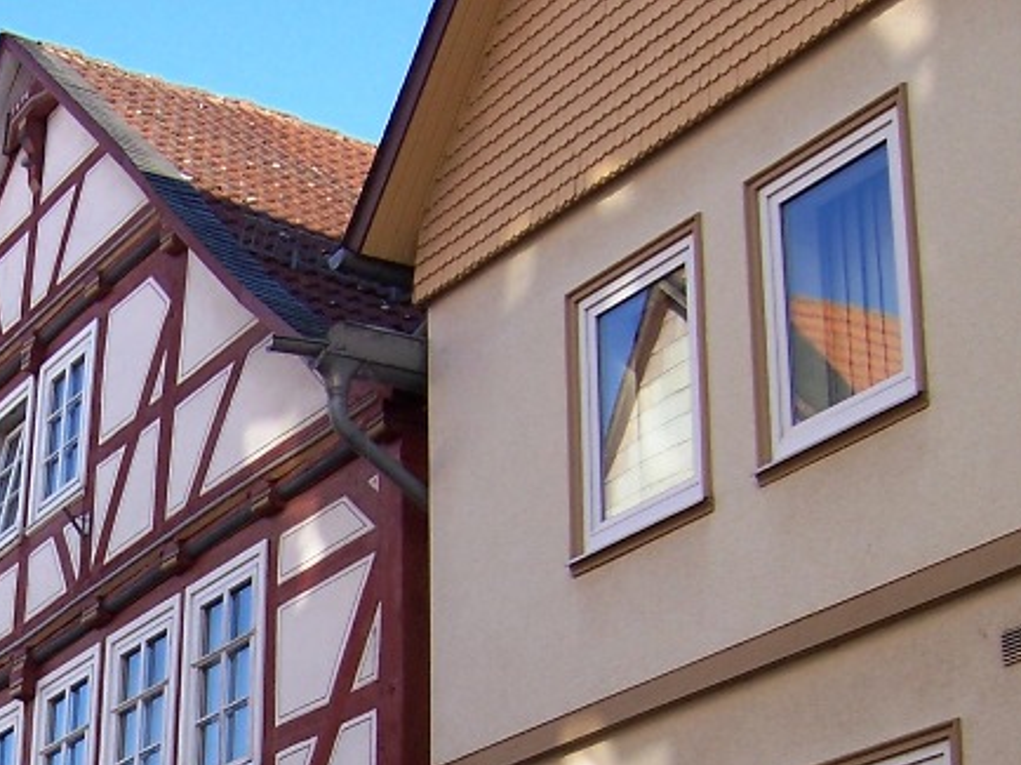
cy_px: 902
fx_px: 2506
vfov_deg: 16.7
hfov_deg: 21.9
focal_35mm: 85
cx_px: -75
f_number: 3
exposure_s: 1/350
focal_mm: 6
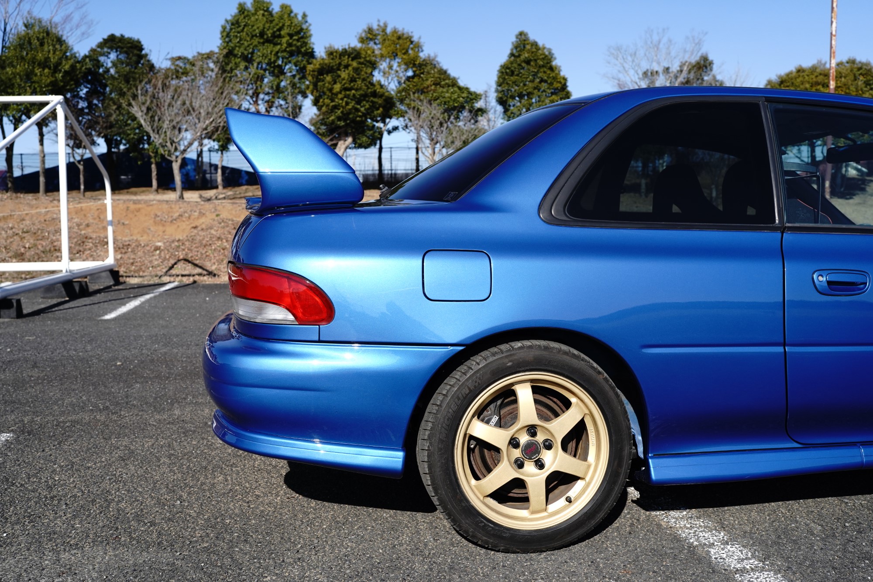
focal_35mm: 35
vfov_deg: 37.8
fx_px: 849
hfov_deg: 54.4
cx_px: 436
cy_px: 291
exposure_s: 1/2500
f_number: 5.6
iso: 400
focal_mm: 35
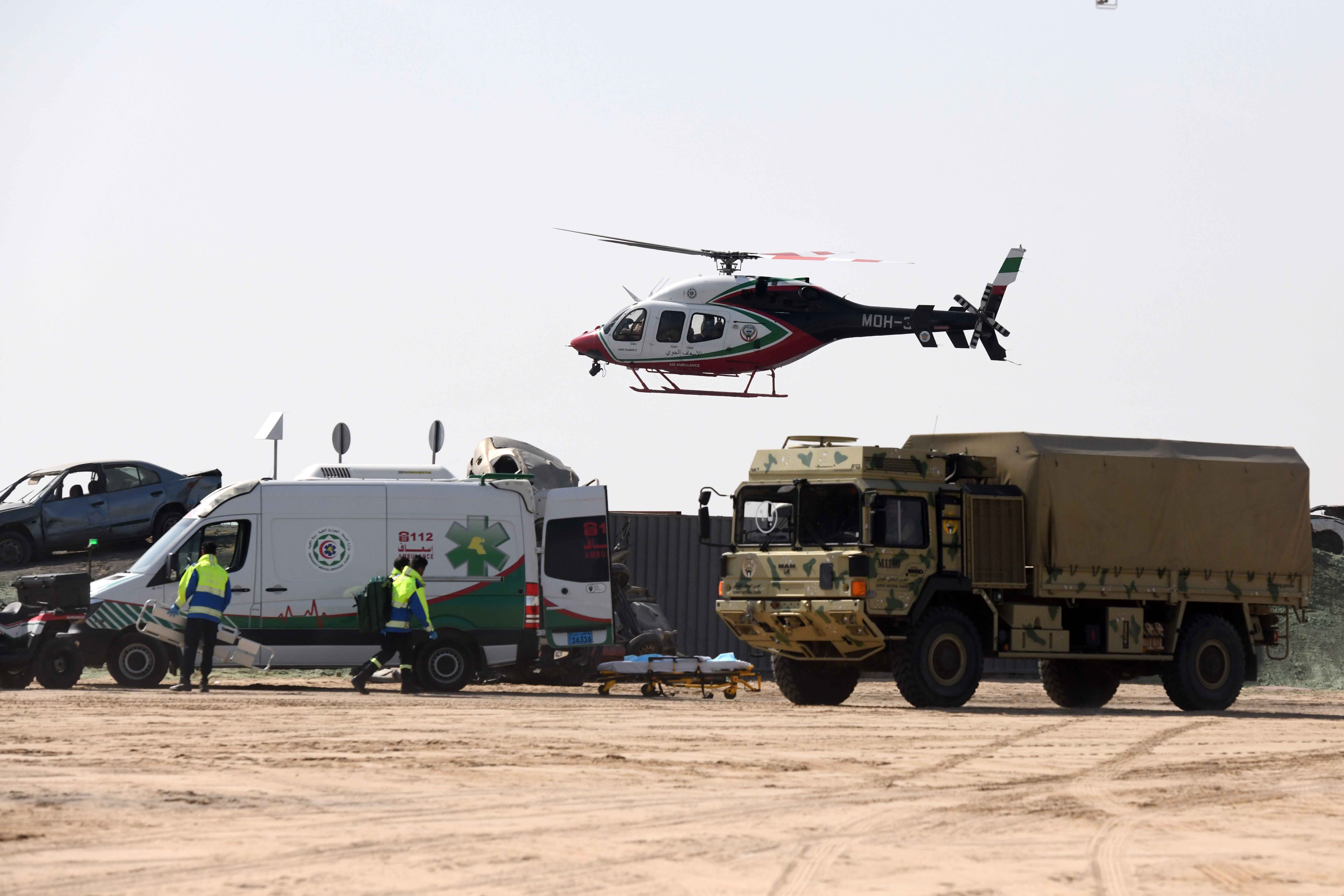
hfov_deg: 17.1
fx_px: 4480
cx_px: 672
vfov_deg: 11.4
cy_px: 448
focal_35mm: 120
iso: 800
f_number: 5.6
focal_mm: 120
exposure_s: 1/8000
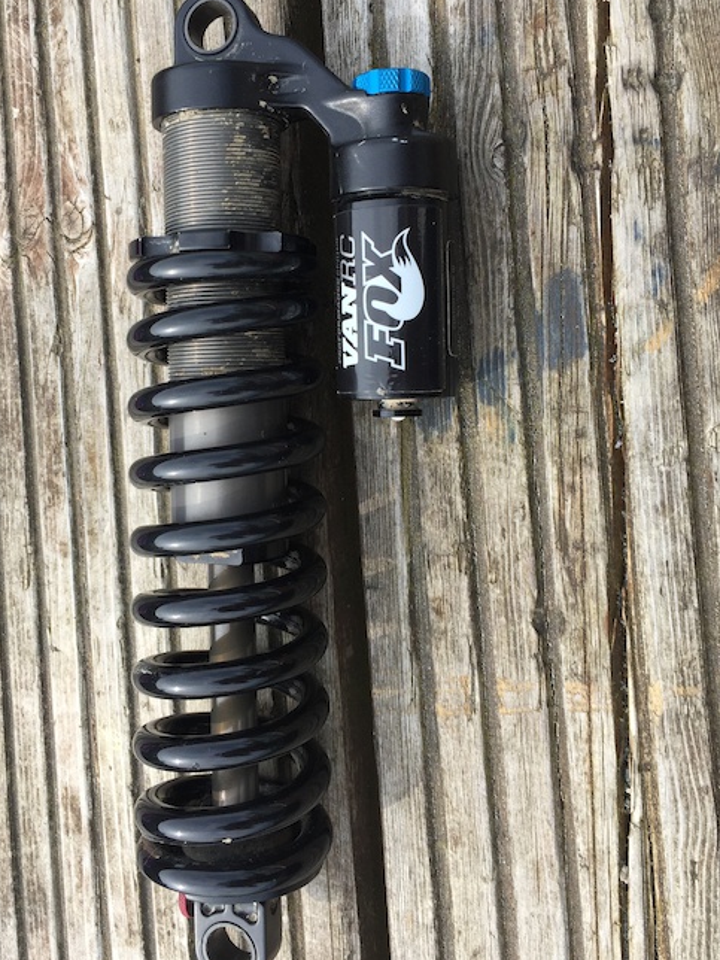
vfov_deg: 51.2
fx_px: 998
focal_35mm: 36
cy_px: 405
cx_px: 297
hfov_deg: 39.5
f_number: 2.2
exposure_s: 1/719
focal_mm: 4.15
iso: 32
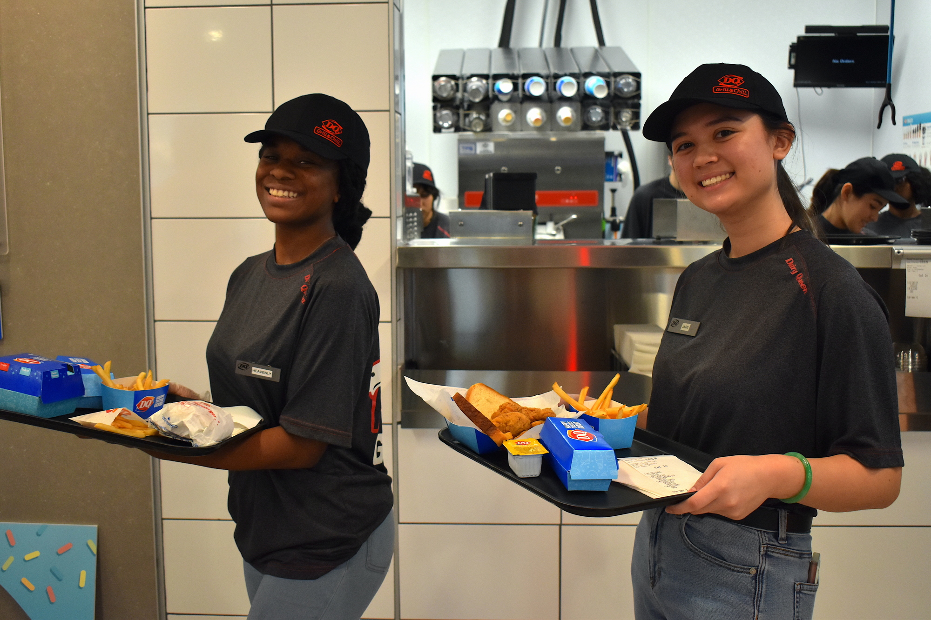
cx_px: 466
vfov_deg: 33.0
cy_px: 310
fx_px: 1047
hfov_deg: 47.9
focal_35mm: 40
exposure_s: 1/125
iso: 900
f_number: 4
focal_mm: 27
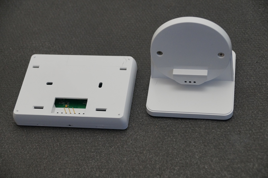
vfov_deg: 18.2
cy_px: 89
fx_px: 558
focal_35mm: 75
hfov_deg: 27.0
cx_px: 134
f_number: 5
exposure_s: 1/160
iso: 1000
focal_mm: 50
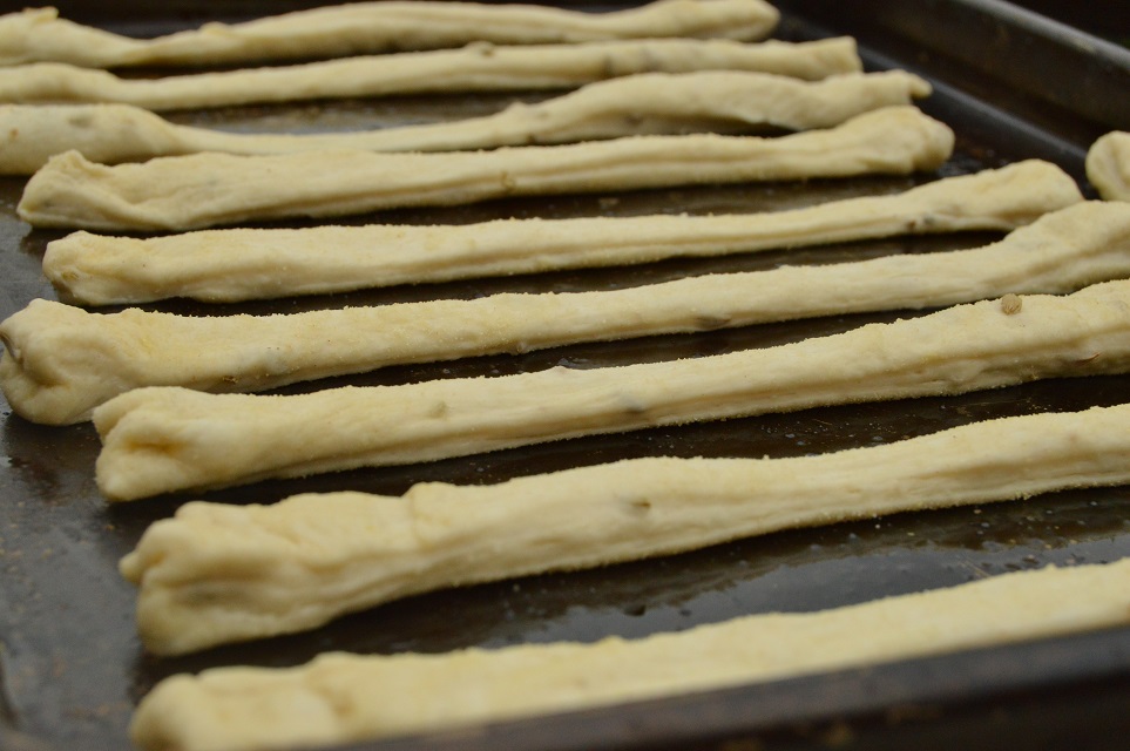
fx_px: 2164
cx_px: 565
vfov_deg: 19.7
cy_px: 376
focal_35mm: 69
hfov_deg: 29.3
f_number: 10
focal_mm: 46
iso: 1250
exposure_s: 1/1000
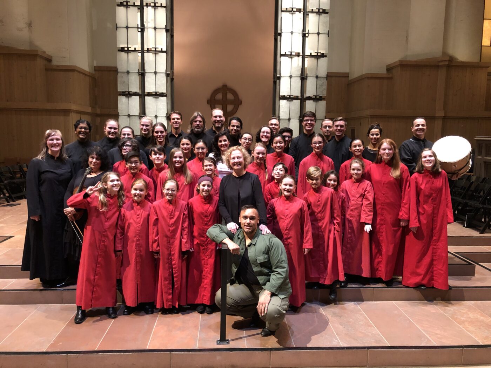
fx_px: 397
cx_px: 246
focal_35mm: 28
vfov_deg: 49.7
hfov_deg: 63.4
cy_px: 184
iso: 100
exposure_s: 1/10
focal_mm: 4
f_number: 1.8
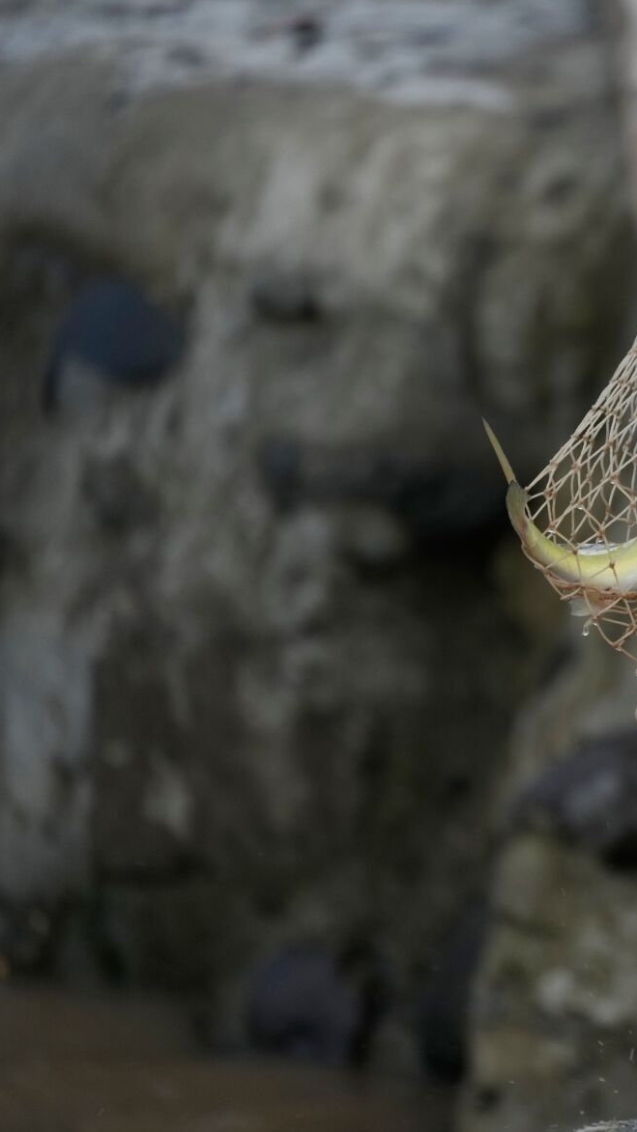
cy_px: 566
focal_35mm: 630
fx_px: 18923
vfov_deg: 3.4
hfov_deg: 1.9
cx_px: 792
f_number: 5.6
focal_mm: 400
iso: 1000
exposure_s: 1/250
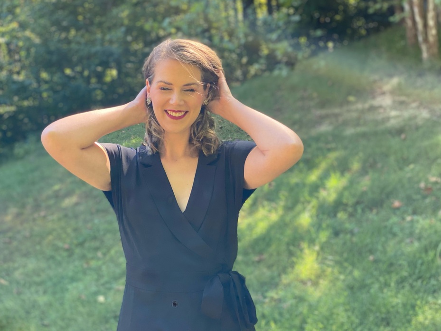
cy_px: 175
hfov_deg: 34.4
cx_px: 218
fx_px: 713
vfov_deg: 26.1
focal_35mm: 56
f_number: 2
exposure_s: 1/122
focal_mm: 6
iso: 50
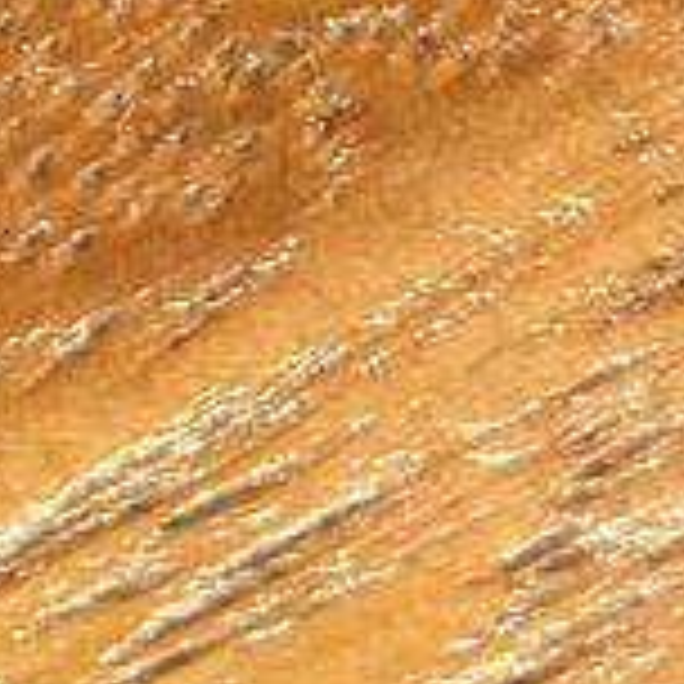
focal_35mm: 188
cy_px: -1264
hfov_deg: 9.1
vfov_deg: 8.1
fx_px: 4203
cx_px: -284
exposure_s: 1/24
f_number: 1.73
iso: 127
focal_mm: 4.38
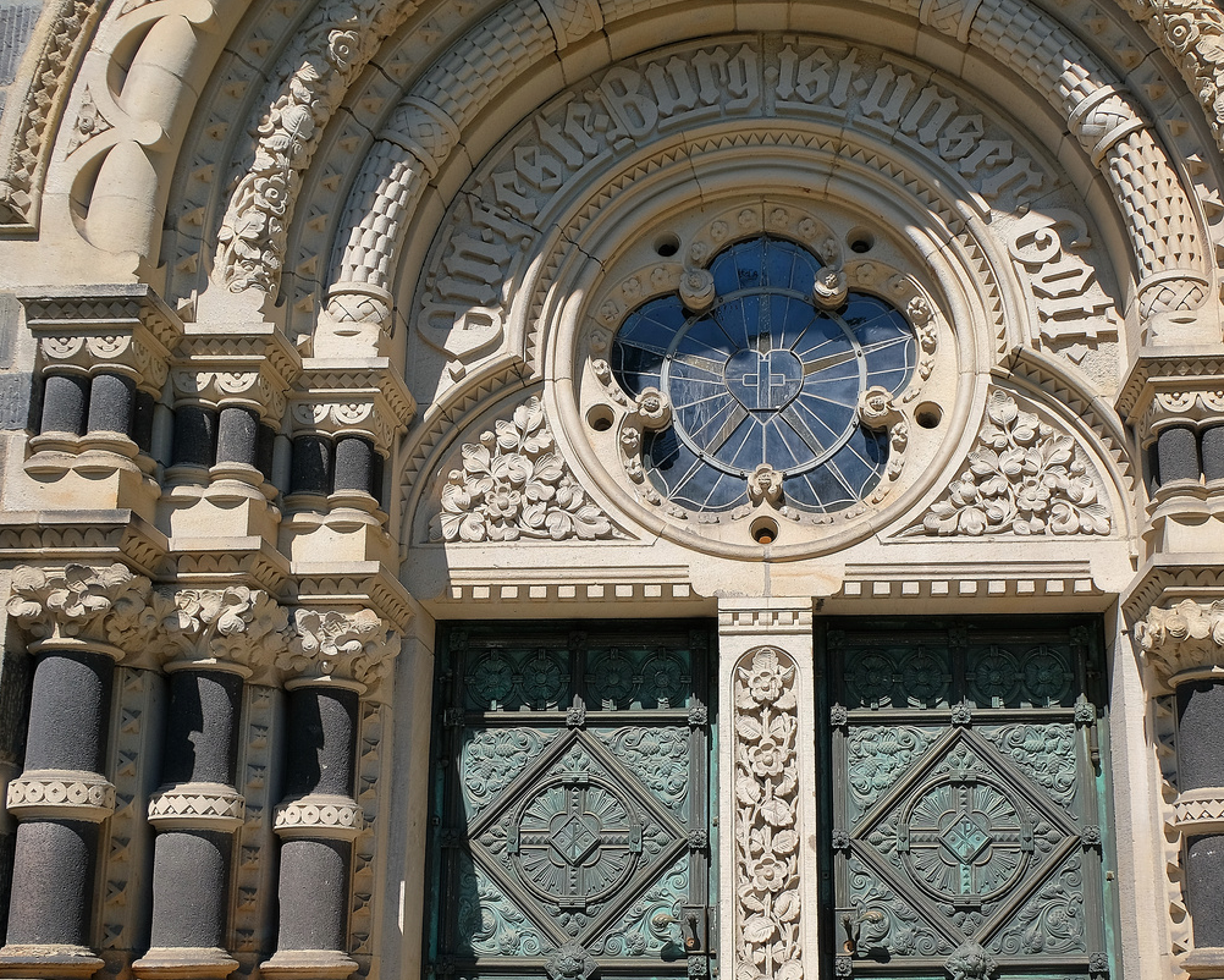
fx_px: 1594
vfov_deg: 34.0
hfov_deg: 41.8
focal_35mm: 44
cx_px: 732
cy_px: 609
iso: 160
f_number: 7.1
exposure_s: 1/320
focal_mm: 19.2
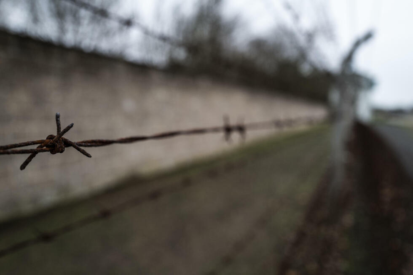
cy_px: 138
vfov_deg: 46.4
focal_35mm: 28
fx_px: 321
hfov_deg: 65.5
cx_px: 206
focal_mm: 28
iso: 200
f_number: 4
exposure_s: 1/250
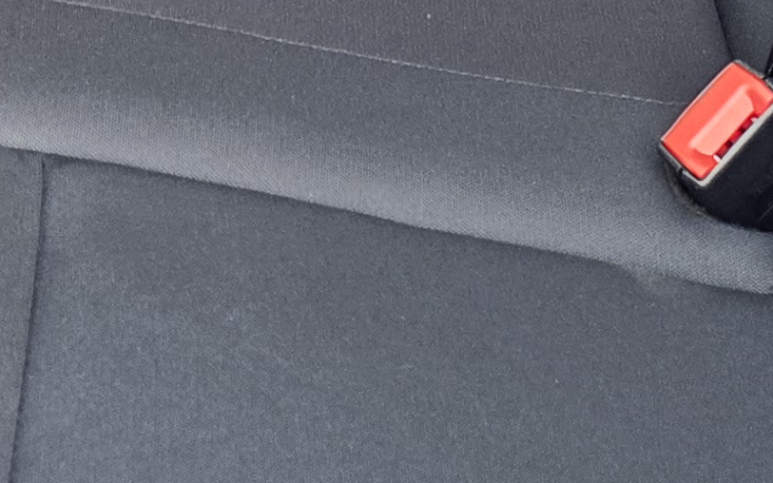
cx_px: 271
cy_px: -604
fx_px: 2528
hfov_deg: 17.4
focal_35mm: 120
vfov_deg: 9.8
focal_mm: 6.3
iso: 160
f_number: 1.7
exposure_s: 1/120
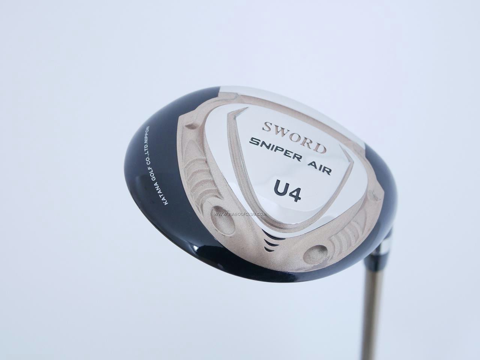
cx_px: 240
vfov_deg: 29.1
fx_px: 694
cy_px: 180
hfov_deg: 38.2
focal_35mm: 50
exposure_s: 1/60
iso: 1600
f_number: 4.5
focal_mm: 25
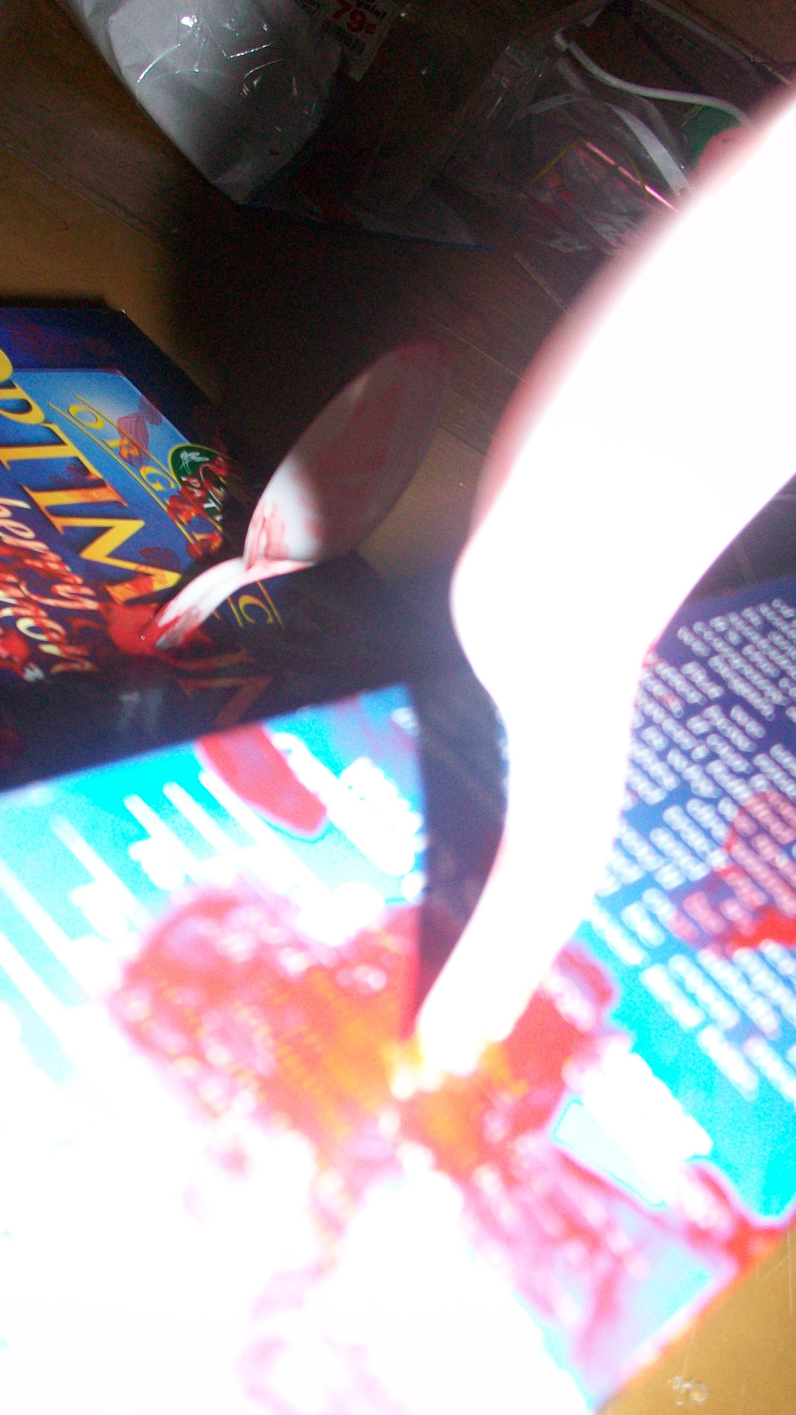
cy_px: 766
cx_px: 412
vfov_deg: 49.3
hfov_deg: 29.0
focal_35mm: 41
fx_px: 1538
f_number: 2.8
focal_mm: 5.7
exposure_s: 1/60
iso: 120
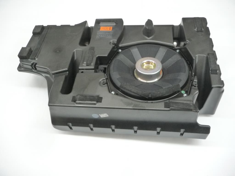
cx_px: 118
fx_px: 190
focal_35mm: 28
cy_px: 88
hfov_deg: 63.4
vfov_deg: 49.7
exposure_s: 1/20
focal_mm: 4.7
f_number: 3.3
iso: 400
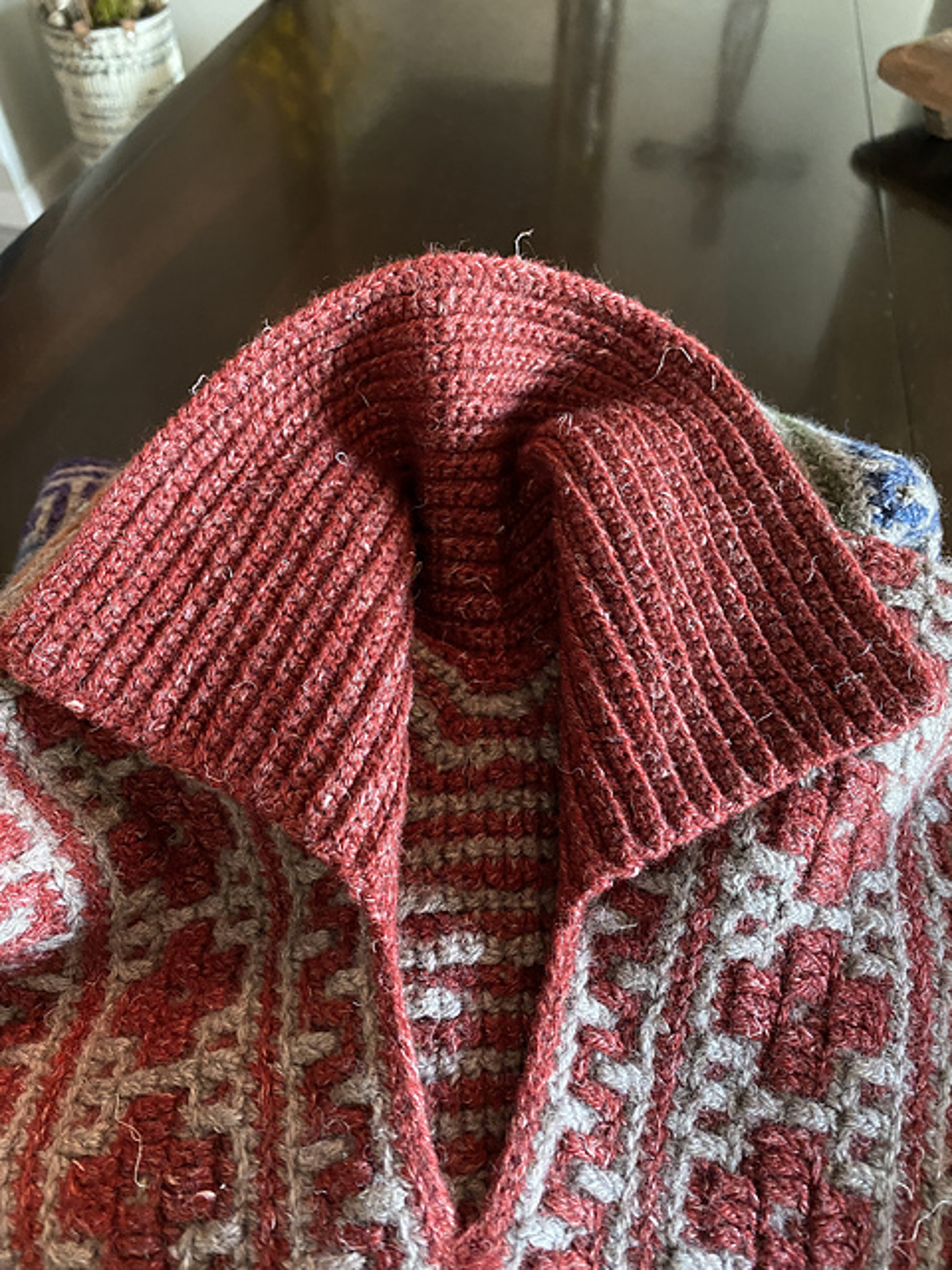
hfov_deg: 53.1
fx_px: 953
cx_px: 476
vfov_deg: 67.3
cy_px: 635
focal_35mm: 26
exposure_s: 1/30
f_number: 1.8
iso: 640
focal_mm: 4.25
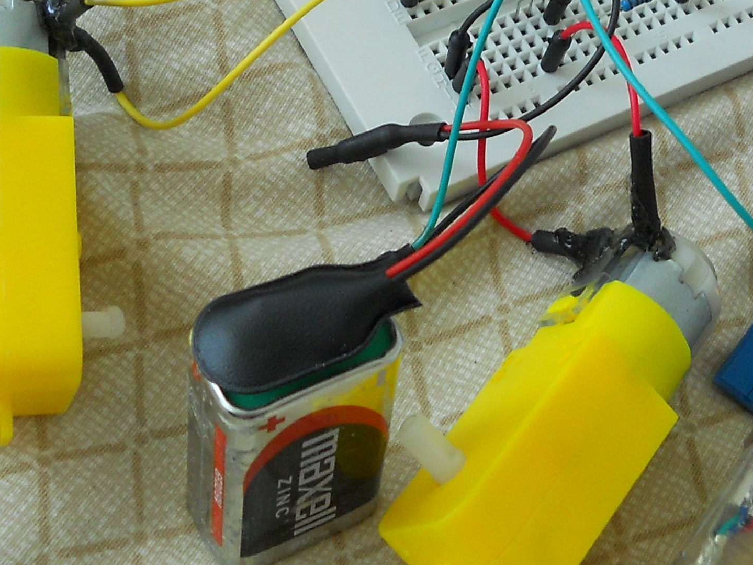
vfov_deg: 15.8
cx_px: 556
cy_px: 153
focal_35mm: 93
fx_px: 2023
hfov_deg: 20.9
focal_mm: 6.72
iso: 160
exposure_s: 1/30
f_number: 3.1
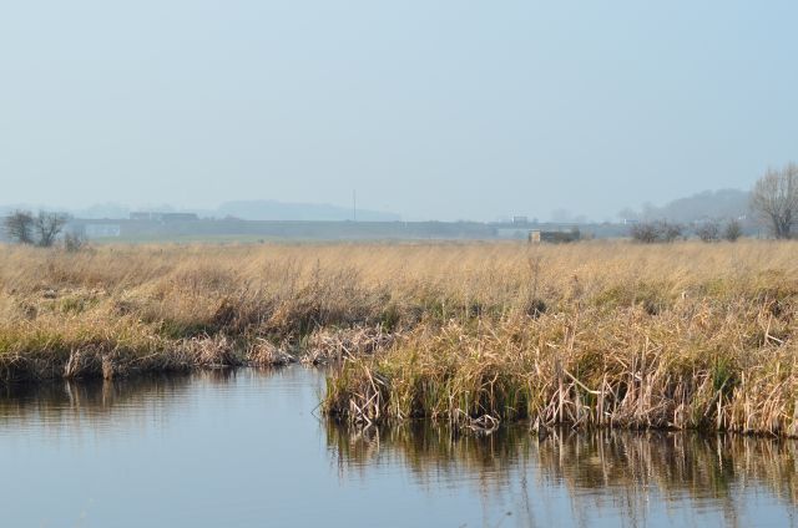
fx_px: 2489
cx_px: 399
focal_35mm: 112
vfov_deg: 12.1
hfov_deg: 18.2
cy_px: 264
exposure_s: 1/250
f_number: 10
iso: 200
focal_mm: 75
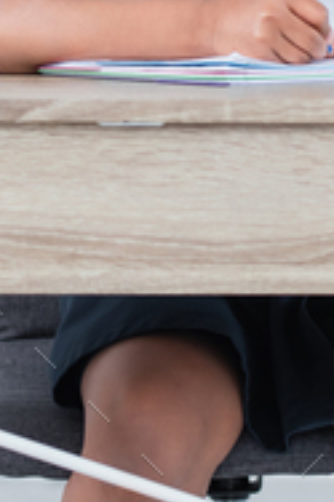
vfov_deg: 6.3
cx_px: 219
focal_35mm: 329
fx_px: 4587
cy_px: 123
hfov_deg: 4.2
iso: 200
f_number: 4
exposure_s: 1/160
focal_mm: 70
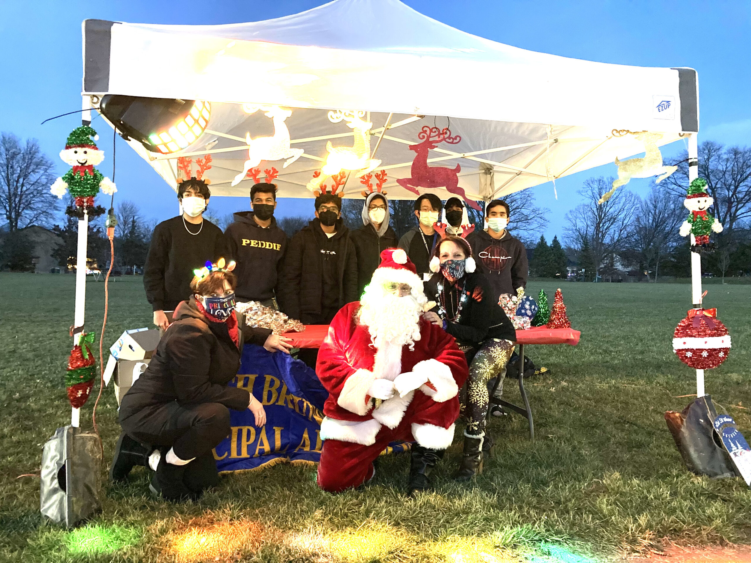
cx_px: 376
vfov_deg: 49.7
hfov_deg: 63.4
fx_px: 607
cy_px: 282
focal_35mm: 28
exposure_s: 1/20
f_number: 1.8
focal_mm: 3.99
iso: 640
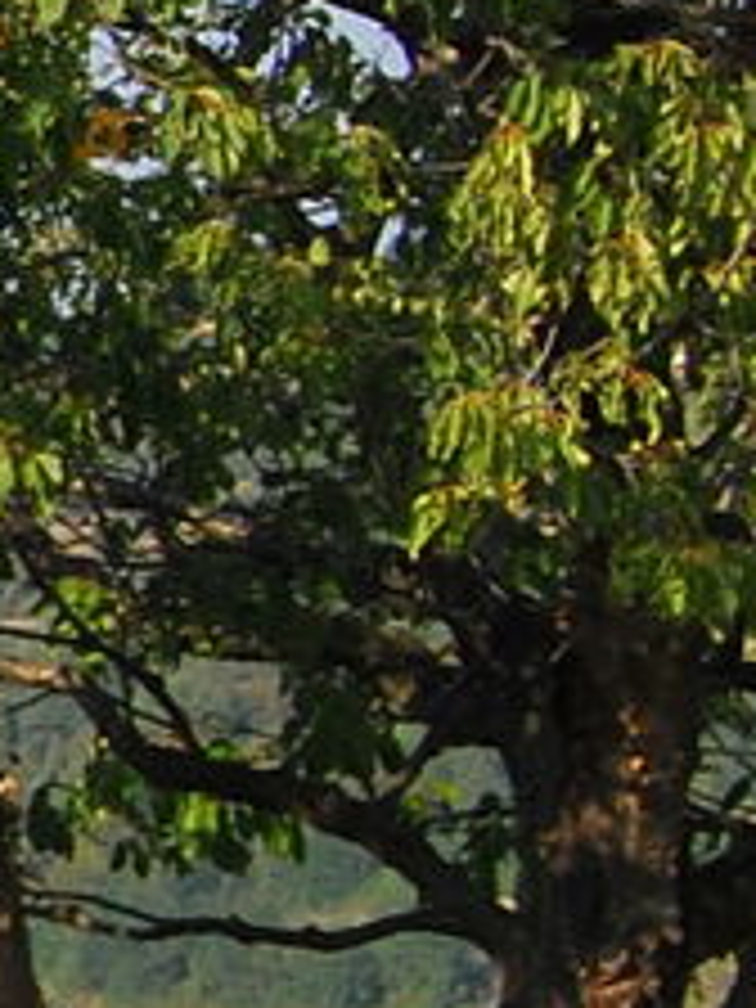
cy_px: 205
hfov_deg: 3.9
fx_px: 10075
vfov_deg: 5.7
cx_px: -2628
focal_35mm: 346
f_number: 7.1
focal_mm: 28
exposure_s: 1/200
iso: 100
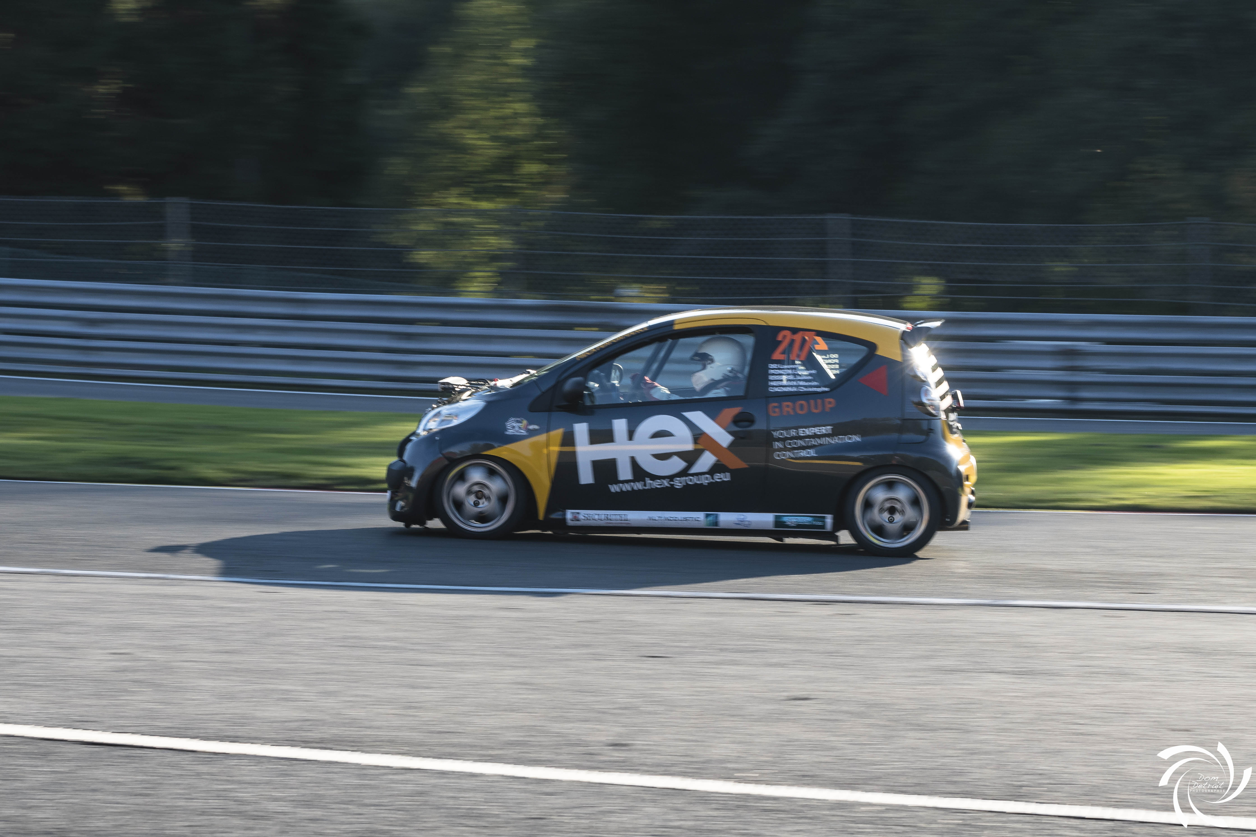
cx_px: 628
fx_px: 3663
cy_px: 418
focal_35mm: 105
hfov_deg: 19.5
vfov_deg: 13.0
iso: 400
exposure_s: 1/250
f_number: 8
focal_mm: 70
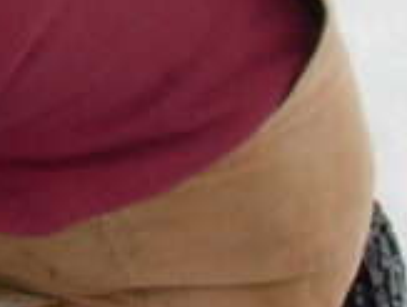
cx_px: -669
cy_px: -427
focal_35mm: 238
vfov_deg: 6.0
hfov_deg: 7.6
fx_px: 2804
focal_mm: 6.3
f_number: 4.9
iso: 79
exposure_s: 1/395
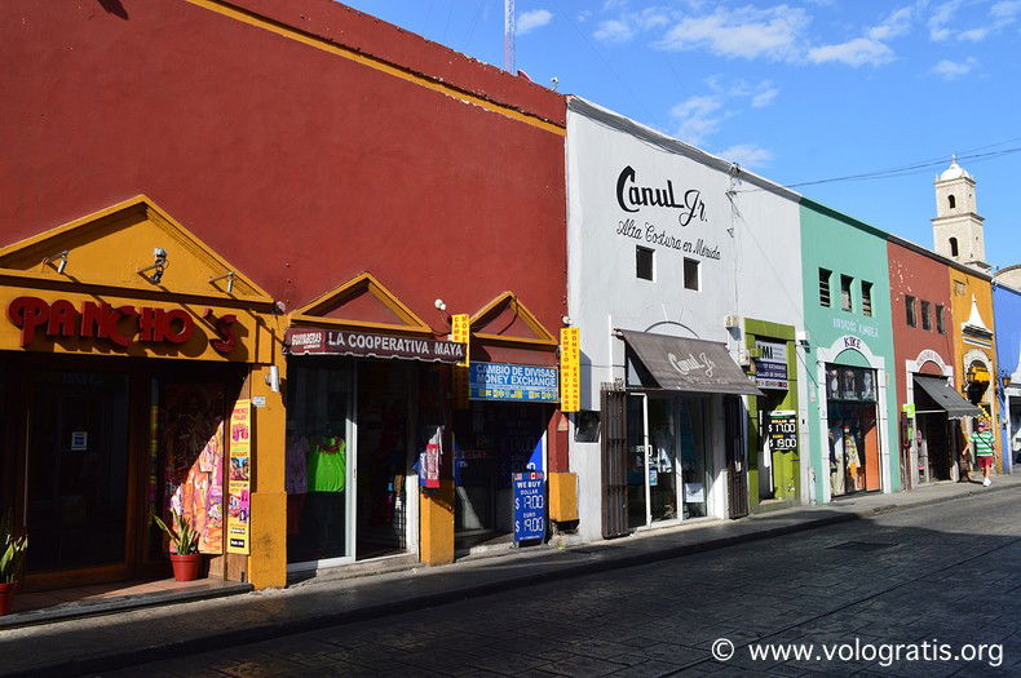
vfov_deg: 43.5
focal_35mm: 30
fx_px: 850
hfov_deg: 62.0
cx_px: 510
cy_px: 339
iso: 400
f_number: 11
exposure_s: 1/500
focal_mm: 20
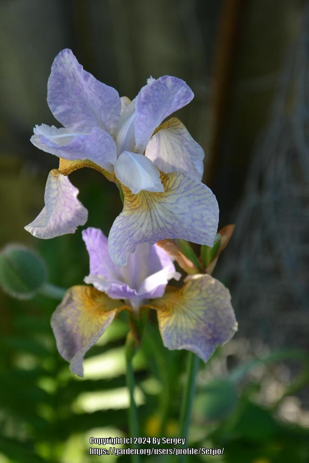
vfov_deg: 16.1
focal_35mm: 128
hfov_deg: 10.8
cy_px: 232
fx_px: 1641
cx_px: 154
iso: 800
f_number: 5.6
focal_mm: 85
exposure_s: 1/320
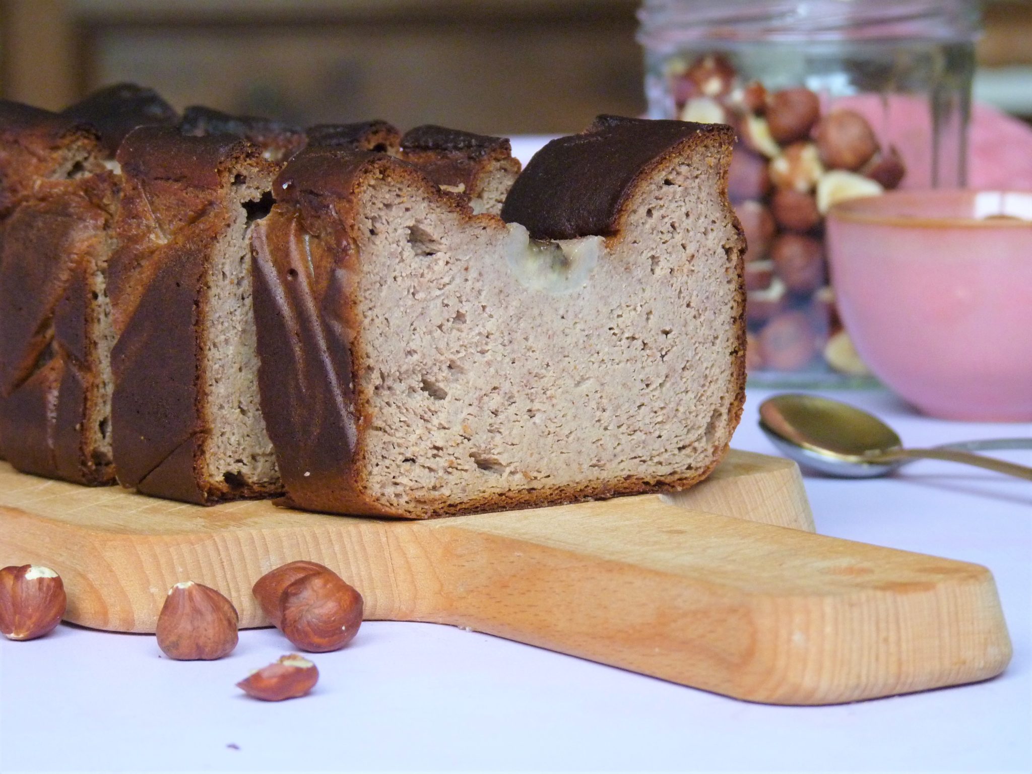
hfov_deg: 12.7
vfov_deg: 9.6
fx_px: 4621
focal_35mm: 155
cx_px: 516
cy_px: 387
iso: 400
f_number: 3.7
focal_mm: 27.5
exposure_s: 1/40
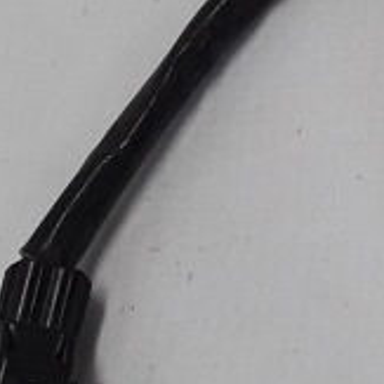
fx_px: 1883
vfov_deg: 11.6
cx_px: 895
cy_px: 224
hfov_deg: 10.2
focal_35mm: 150
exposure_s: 1/50
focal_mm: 2.91
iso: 40
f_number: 1.9
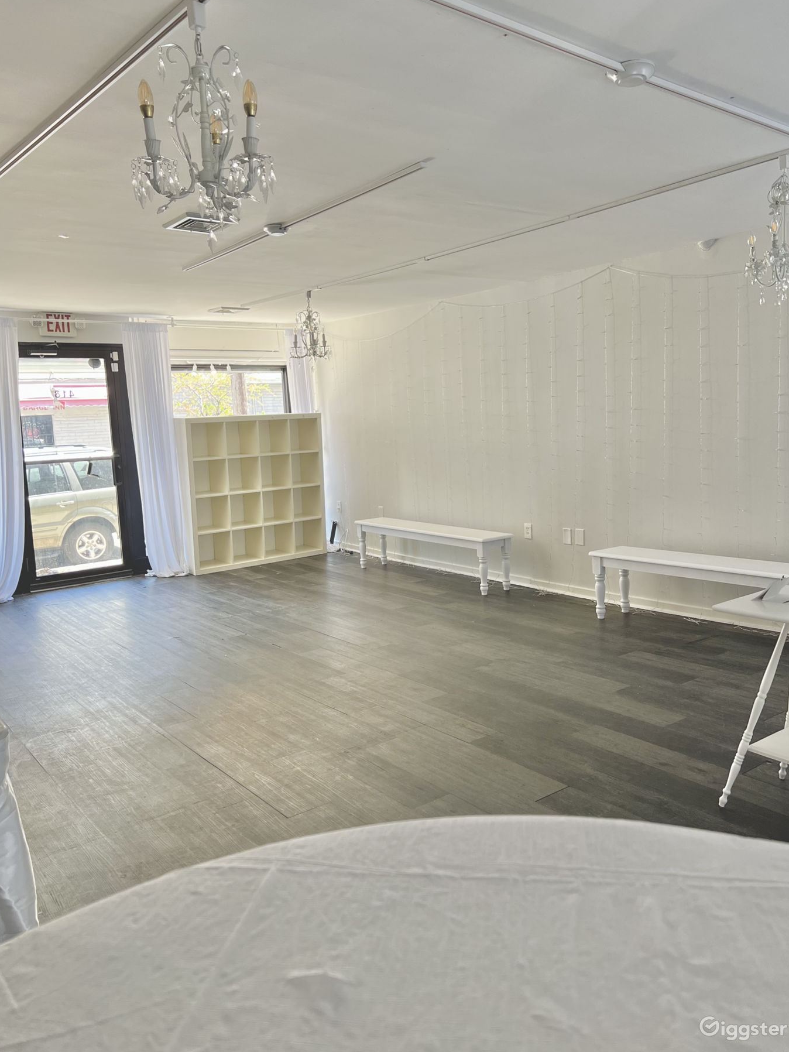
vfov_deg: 65.3
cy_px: 512
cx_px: 395
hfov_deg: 51.4
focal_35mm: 27
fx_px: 820
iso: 64
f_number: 1.5
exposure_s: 1/122
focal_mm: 5.7
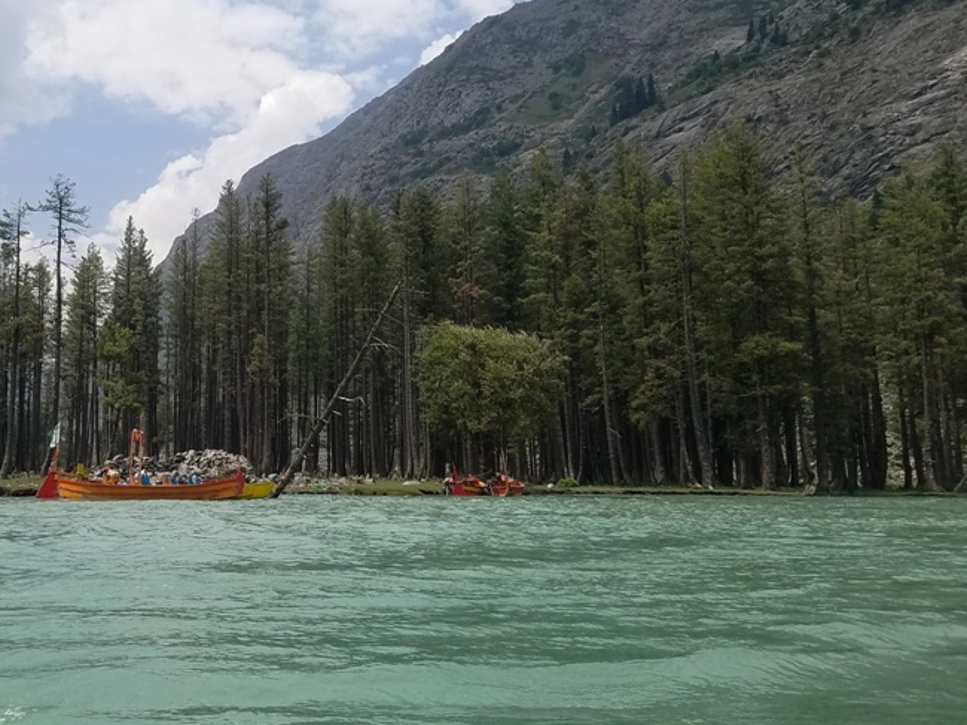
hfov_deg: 44.2
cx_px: 234
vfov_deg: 35.0
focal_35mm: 41
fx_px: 1145
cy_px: 283
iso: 50
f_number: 1.7
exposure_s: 1/3200
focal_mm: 4.2
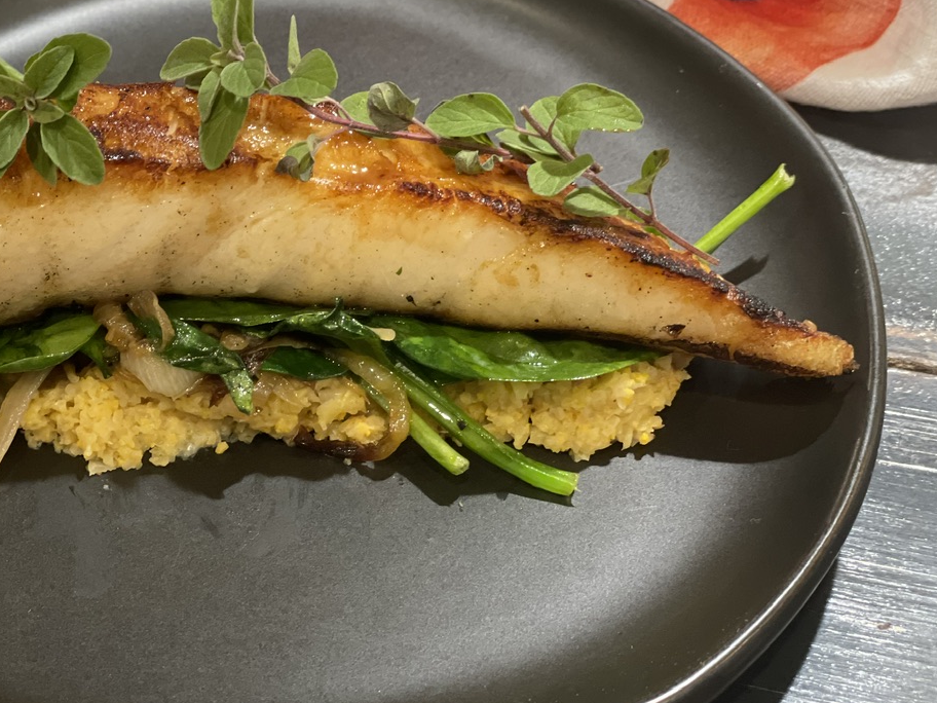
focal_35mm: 73
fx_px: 1976
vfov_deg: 20.1
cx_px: 291
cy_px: 225
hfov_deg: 26.5
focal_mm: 6
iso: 320
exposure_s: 1/40
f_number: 2
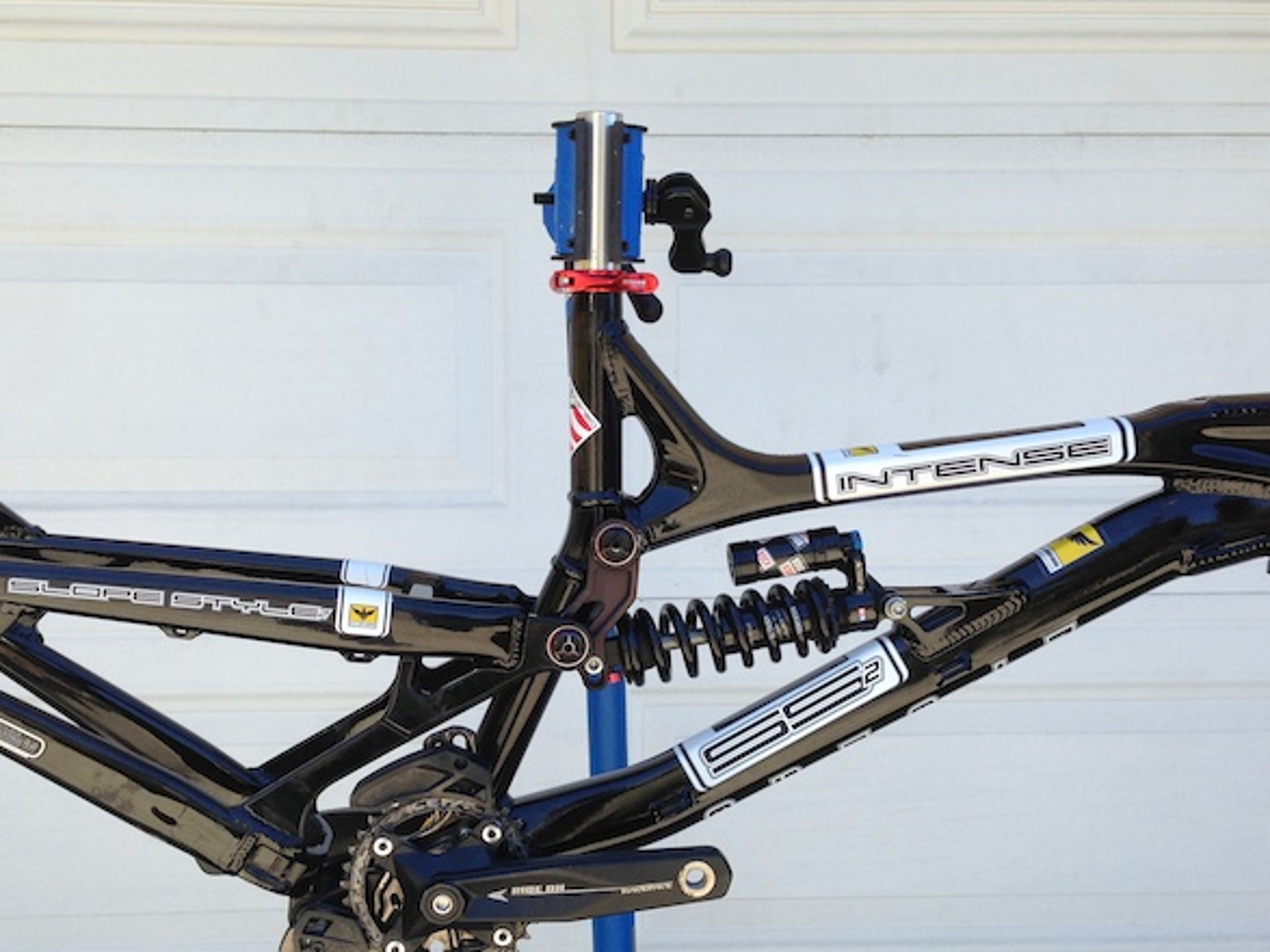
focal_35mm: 45
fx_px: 1651
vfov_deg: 32.0
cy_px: 604
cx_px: 612
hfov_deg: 42.1
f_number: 2.4
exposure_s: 1/347
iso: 50
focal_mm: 4.13
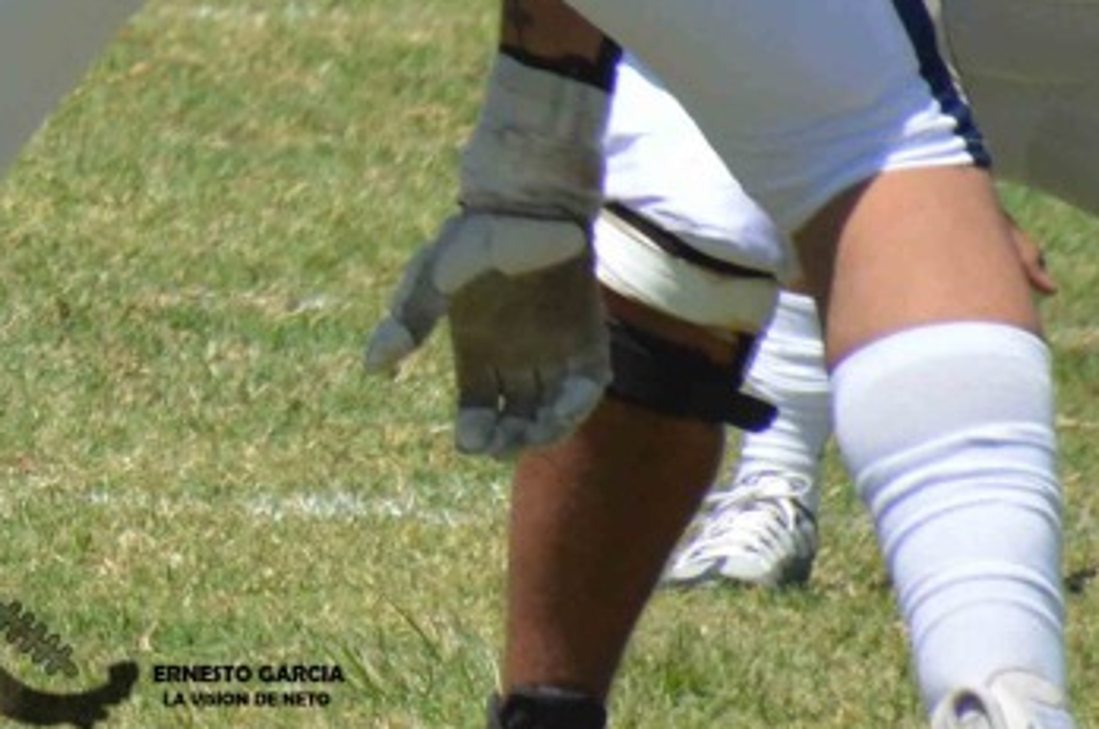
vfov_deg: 1.3
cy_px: -759
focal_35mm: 1087
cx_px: -1131
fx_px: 33137
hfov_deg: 1.9
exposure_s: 1/1600
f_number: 5.6
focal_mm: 140
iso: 400
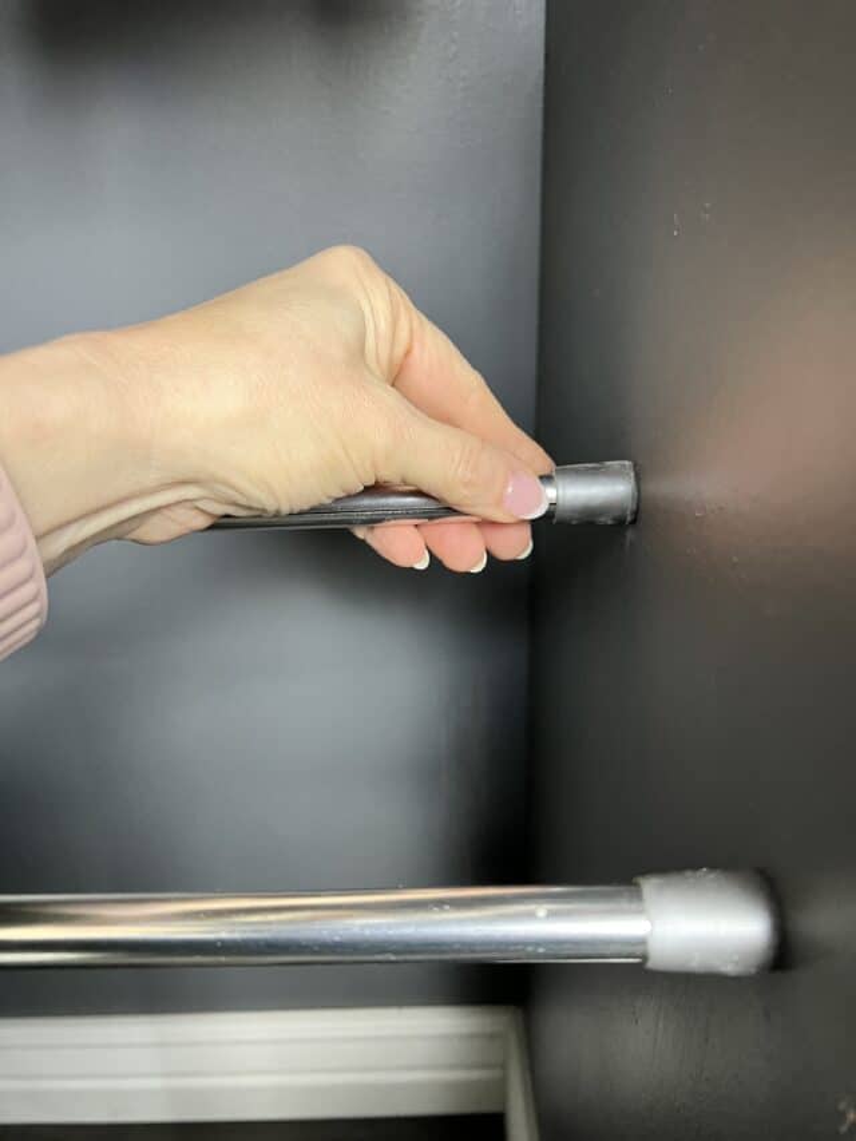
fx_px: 857
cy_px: 570
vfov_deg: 67.3
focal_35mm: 26
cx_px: 428
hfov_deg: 53.1
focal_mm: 5.7
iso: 500
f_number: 1.5
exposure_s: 1/60
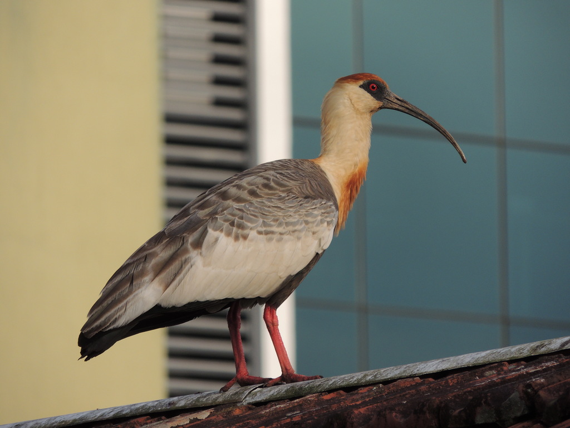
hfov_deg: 2.8
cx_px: 285
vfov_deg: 2.1
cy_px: 214
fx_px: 11526
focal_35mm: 700
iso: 140
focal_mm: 124.8
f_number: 5
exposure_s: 1/400
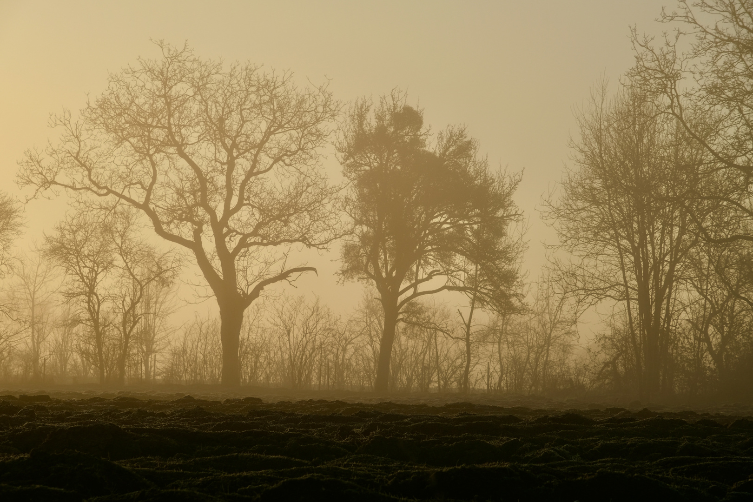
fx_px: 2510
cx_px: 376
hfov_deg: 17.1
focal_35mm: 120
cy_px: 251
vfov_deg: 11.4
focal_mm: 80
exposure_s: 1/500
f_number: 6.4
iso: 160
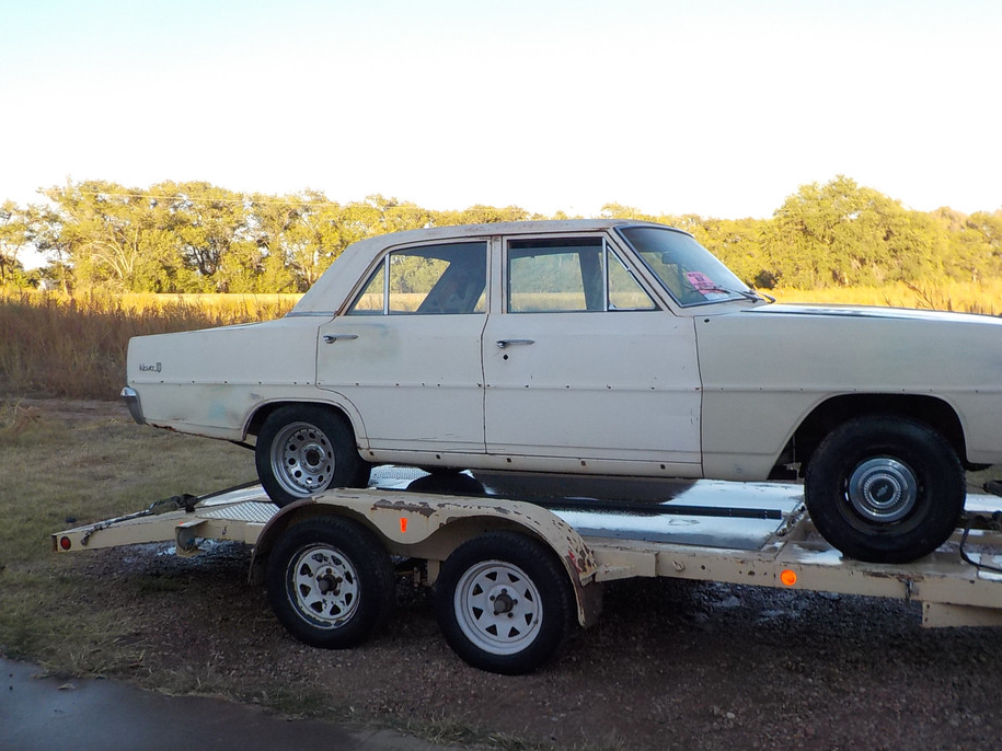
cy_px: 432
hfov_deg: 52.6
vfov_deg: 40.6
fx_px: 1013
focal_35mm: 35
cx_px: 528
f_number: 3.3
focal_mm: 4.1
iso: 125
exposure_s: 1/320
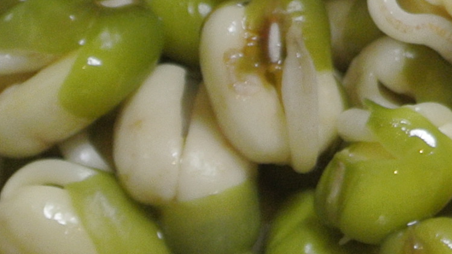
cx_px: 1120
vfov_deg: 2.8
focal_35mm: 439
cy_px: 30
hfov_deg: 4.8
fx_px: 5261
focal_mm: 30
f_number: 5.6
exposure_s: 1/125
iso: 250
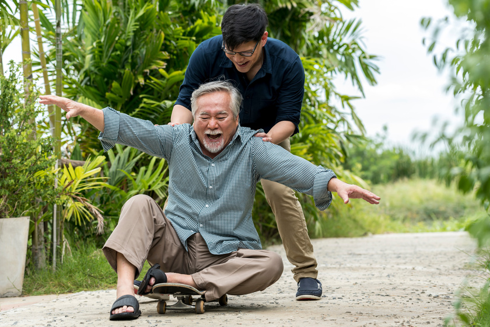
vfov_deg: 12.5
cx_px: 245
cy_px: 164
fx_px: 1497
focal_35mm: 110
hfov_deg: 18.6
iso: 160
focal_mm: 110
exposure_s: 1/250
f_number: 5
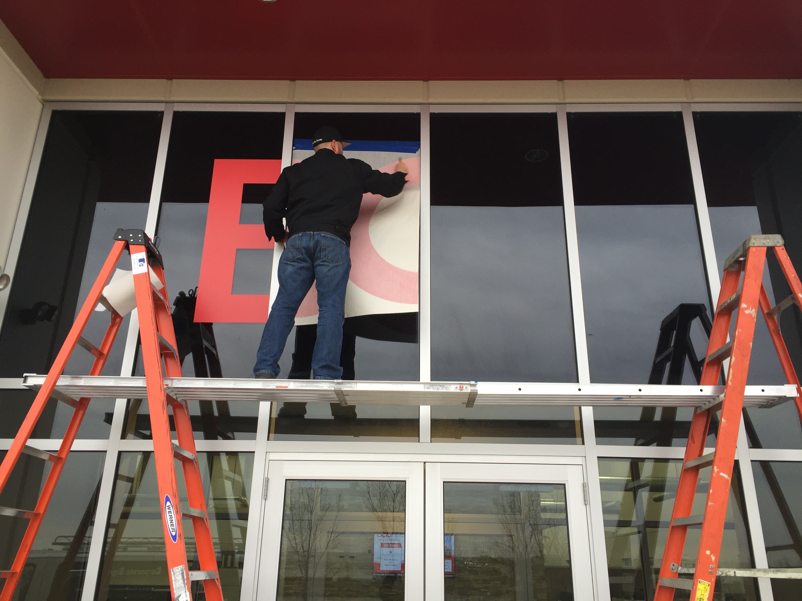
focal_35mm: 29
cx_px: 401
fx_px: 672
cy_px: 300
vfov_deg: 48.2
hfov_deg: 61.7
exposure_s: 1/60
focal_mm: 4.15
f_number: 2.2
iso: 40
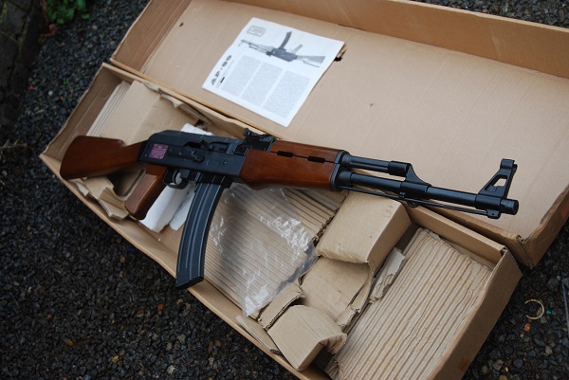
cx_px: 284
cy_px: 190
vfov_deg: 35.5
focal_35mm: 38
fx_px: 593
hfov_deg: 51.3
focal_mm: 25
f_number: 4
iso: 200
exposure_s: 1/60
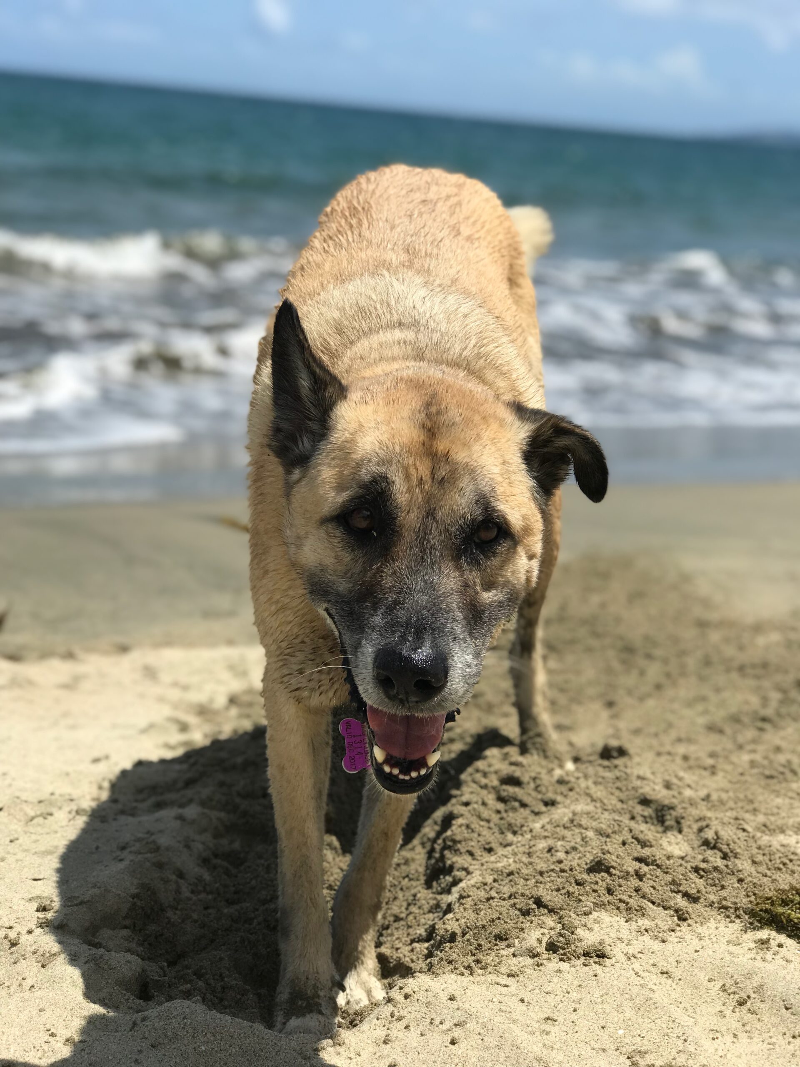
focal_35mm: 57
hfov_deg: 25.7
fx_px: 1756
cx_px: 400
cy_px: 534
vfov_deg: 33.8
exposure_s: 1/1473
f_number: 2.8
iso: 20
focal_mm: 6.6
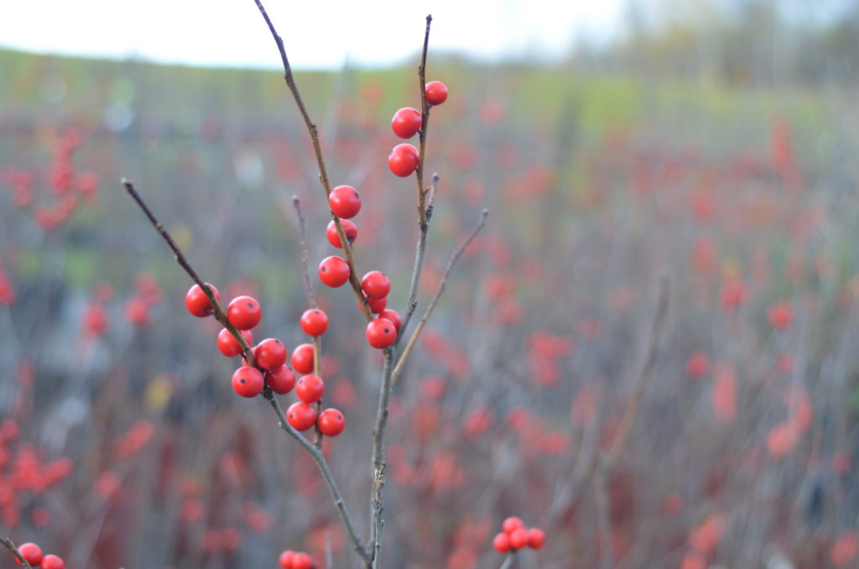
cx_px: 430
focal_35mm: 52
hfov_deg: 37.9
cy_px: 284
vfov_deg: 25.6
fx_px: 1250
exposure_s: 1/80
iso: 125
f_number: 4.5
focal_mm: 35
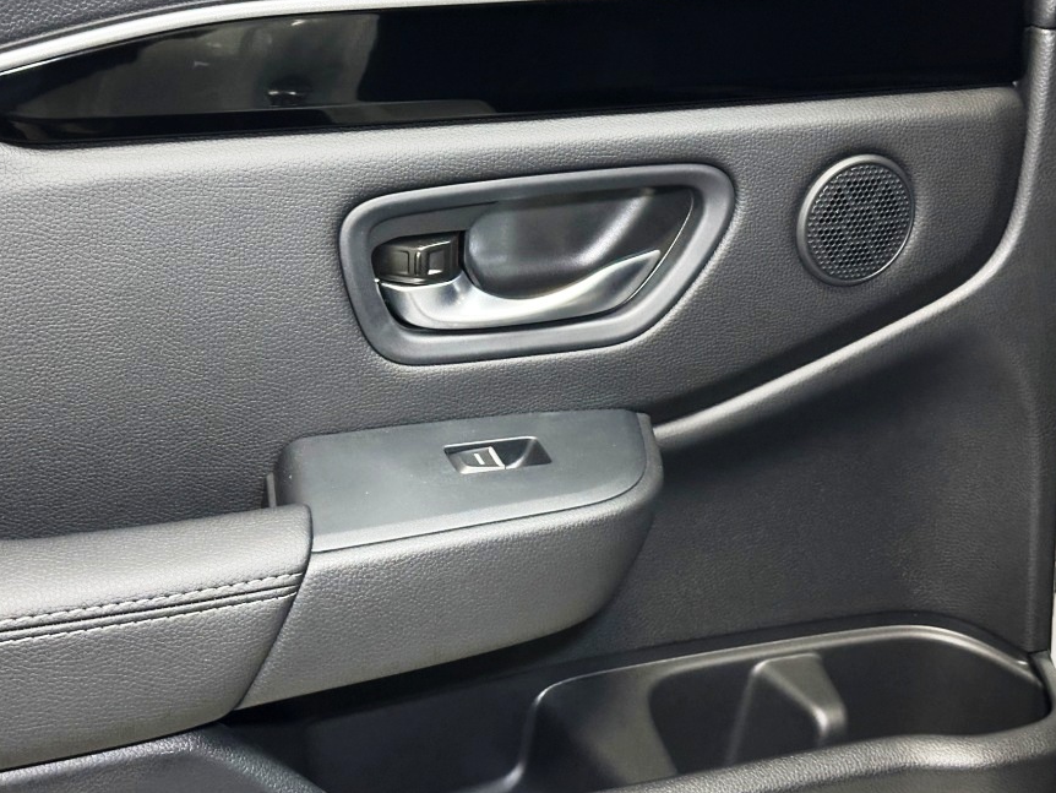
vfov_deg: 25.7
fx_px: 1739
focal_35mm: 57
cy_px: 364
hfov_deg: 33.7
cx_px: 479
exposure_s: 1/30
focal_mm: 6.86
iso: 640
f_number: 1.78
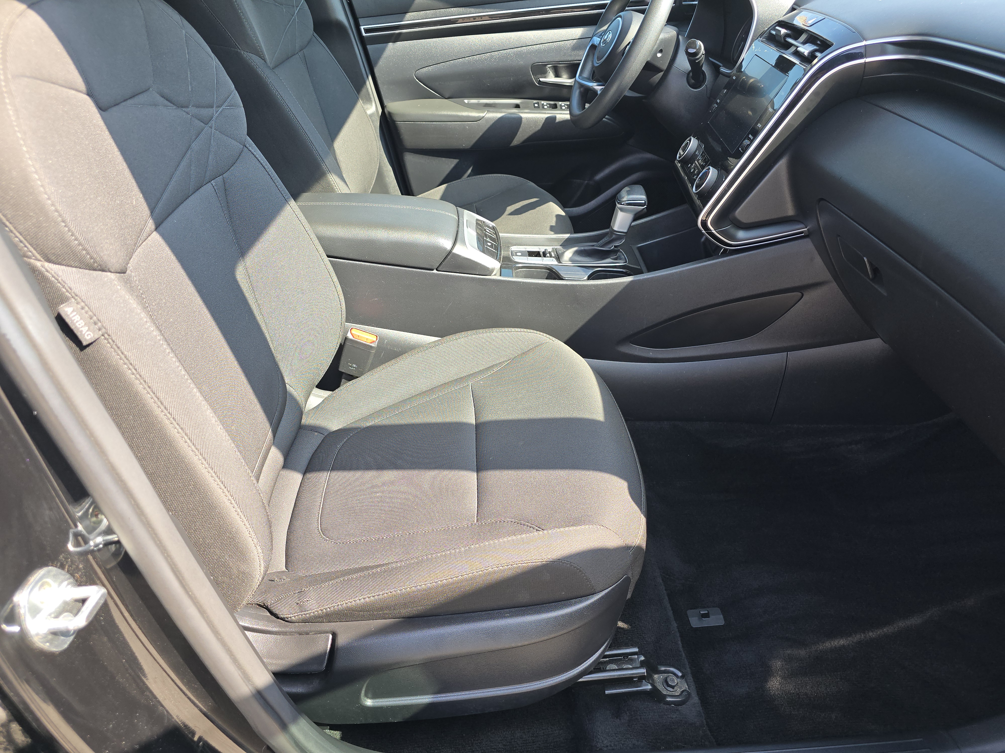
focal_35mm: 23
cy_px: 376
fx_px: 668
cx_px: 502
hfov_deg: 73.9
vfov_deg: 58.9
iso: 32
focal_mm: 6.3
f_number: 1.7
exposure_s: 1/180
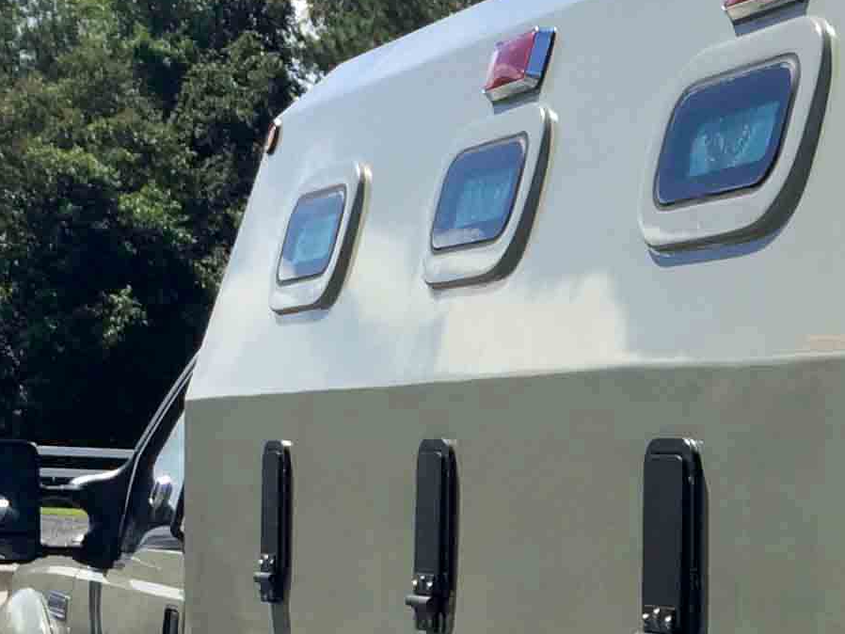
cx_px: 1006
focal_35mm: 109
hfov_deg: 17.2
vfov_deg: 13.3
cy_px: 718
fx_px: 2661
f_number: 2.2
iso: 32
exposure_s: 1/1642
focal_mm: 4.12
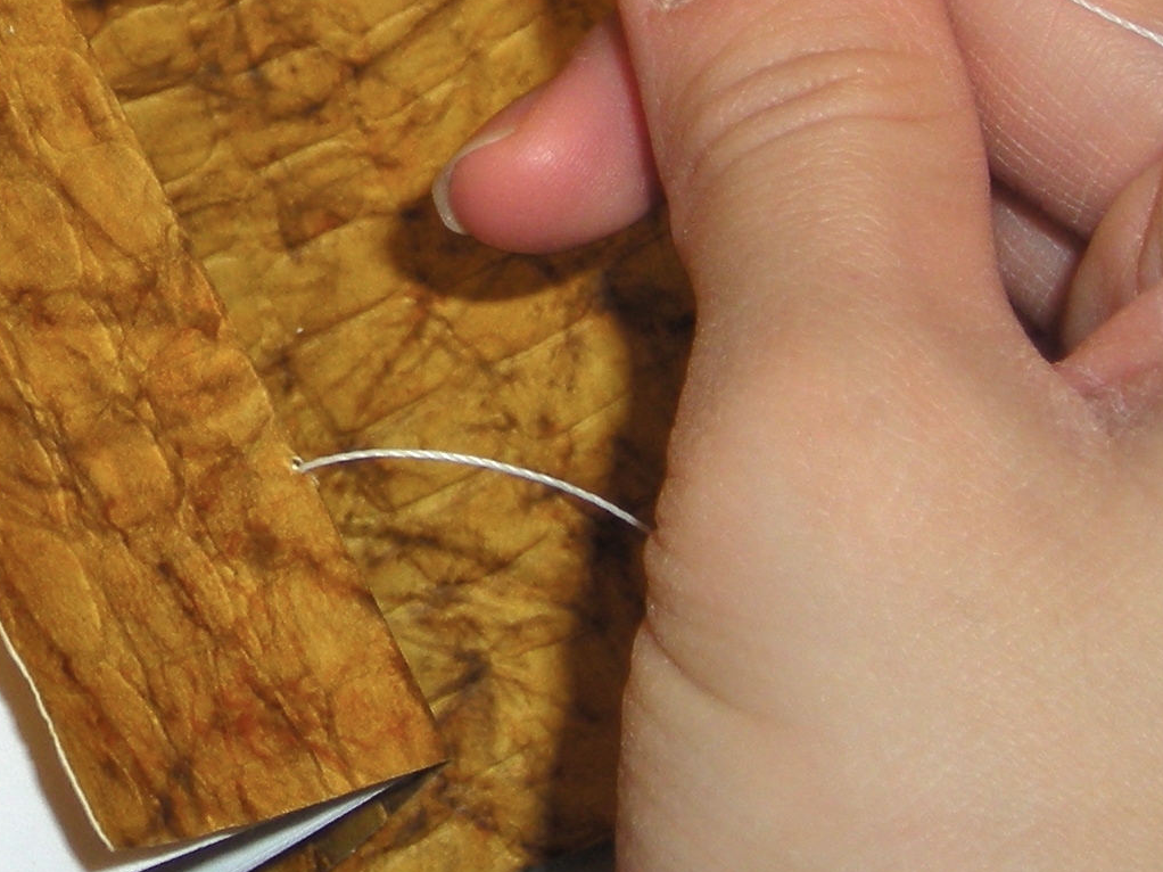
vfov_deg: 12.8
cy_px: -133
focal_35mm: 113
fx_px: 3796
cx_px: 83
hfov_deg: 17.1
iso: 50
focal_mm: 6.8
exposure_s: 1/60
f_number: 3.3
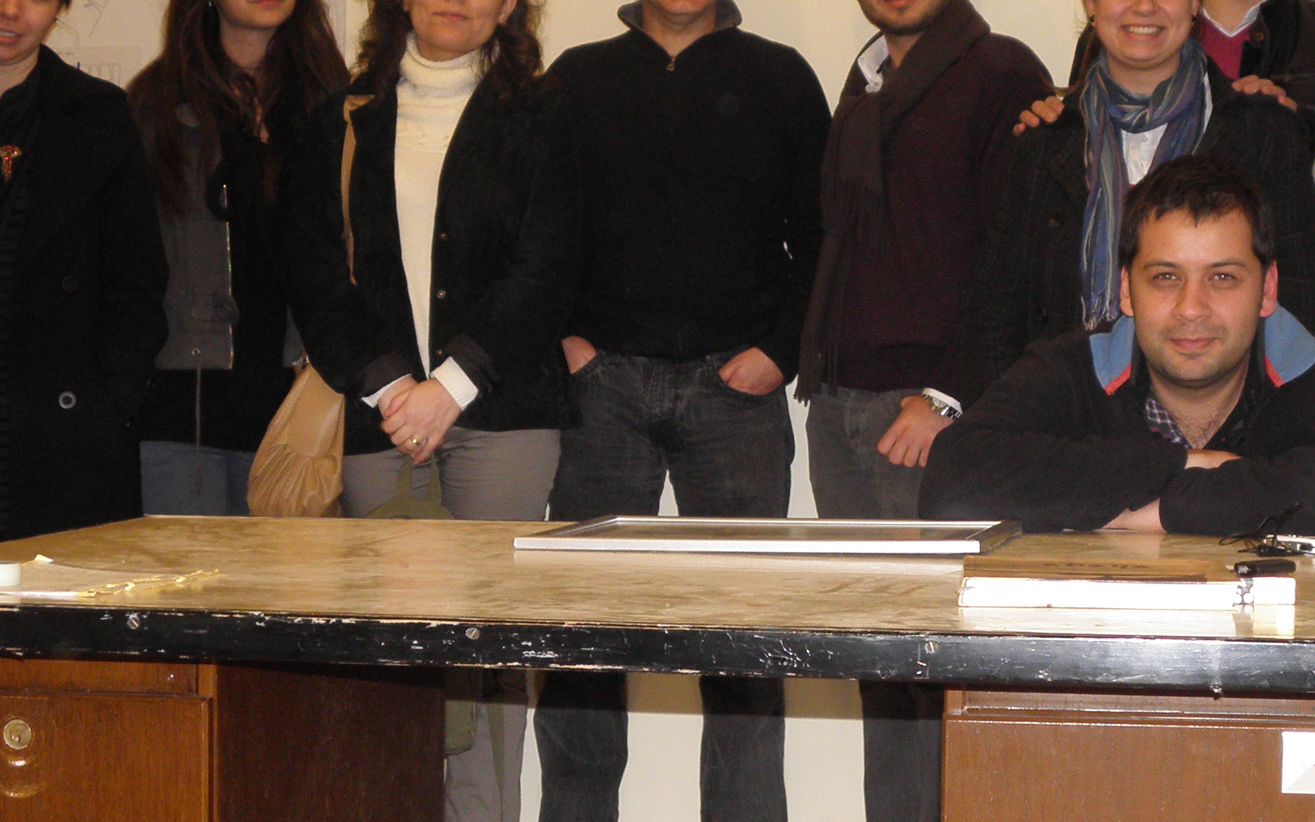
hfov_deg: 27.8
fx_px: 2652
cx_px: 820
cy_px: 366
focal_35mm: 74
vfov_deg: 17.6
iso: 160
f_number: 3
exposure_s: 1/30
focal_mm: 5.9
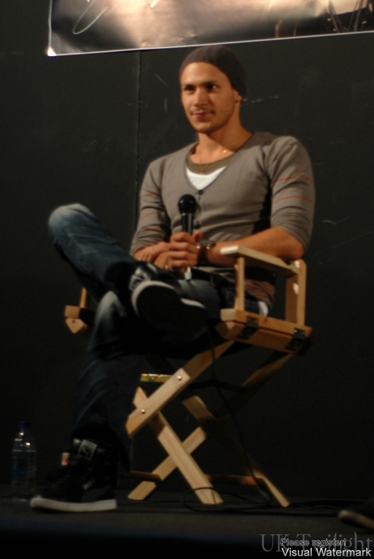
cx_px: 187
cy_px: 280
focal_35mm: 75
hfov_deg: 18.2
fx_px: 1165
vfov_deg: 27.0
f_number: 2
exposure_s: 1/100
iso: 200
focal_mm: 50
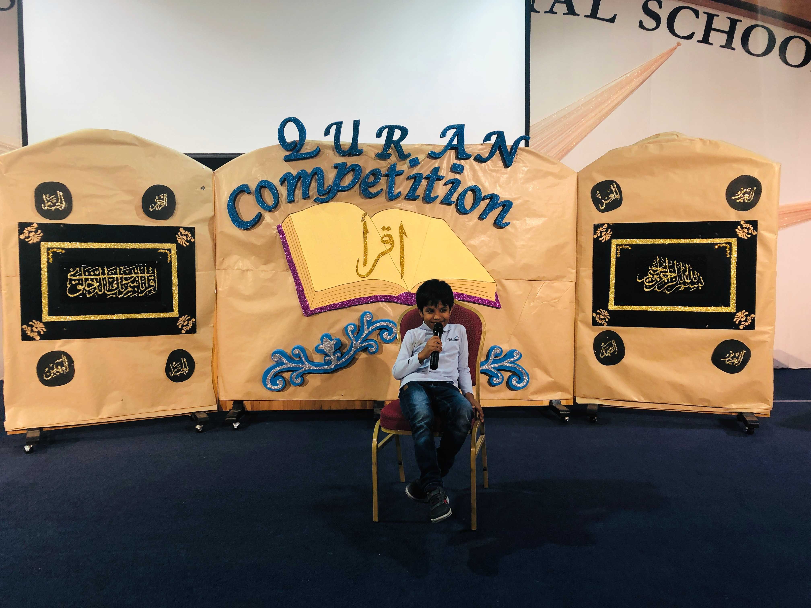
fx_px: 656
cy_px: 304
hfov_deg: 63.4
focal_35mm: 28
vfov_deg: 49.7
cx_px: 406
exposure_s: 1/24
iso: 40
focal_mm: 3.99
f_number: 1.8
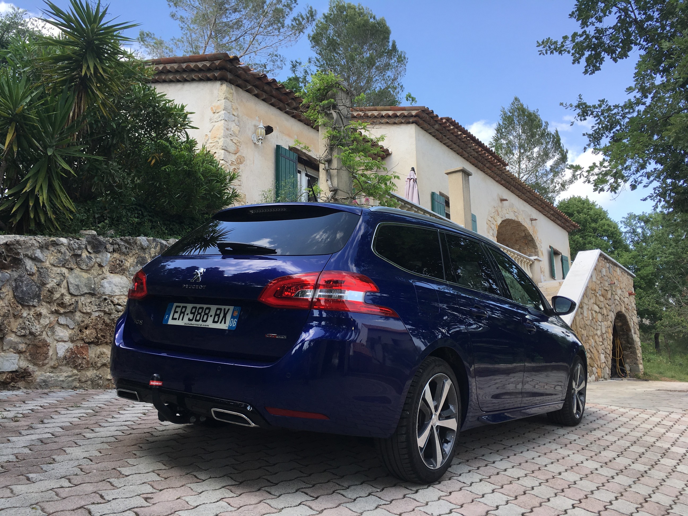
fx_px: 576
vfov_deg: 48.2
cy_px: 258
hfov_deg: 61.7
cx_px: 344
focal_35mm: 29
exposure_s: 1/516
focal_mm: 4.15
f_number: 2.2
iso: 25
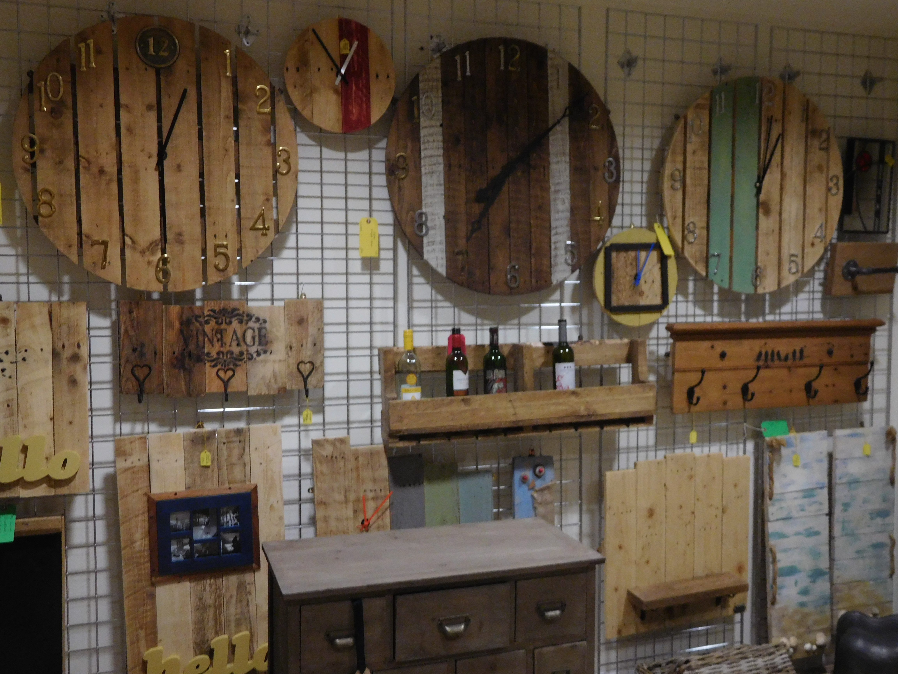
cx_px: 449
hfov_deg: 56.8
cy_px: 337
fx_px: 830
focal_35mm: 32
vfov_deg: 44.2
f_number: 3.6
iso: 400
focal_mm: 5.7
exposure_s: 1/20
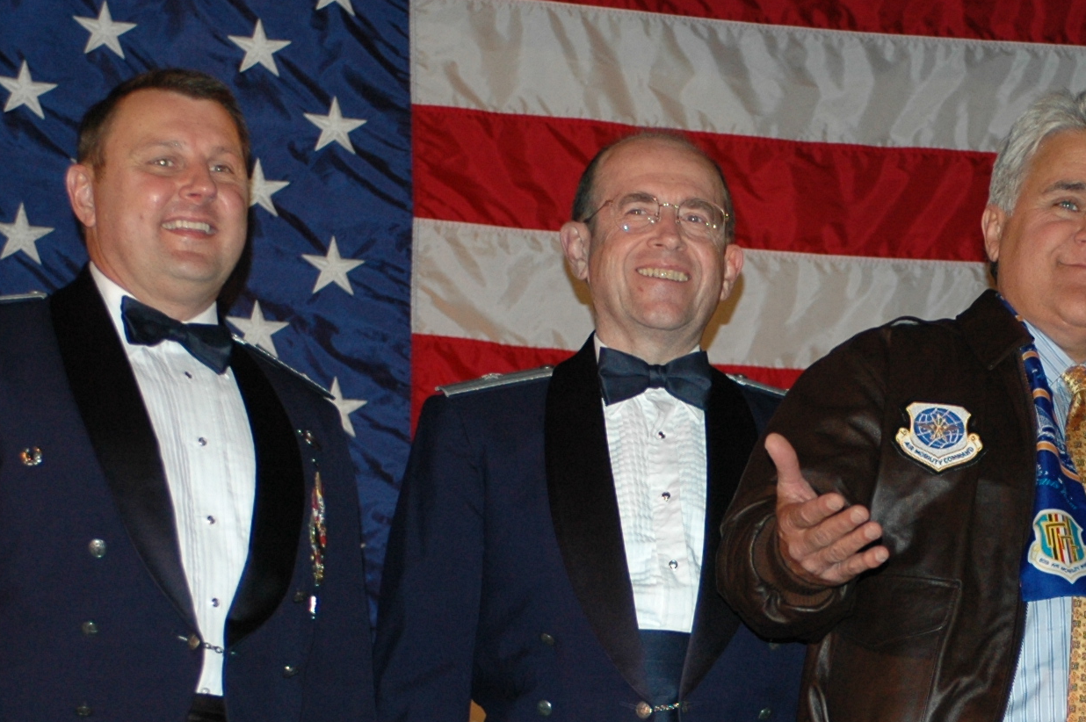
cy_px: 711
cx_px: 1045
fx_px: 4950
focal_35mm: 164
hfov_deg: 12.4
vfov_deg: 8.3
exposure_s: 1/60
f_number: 3.5
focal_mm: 45
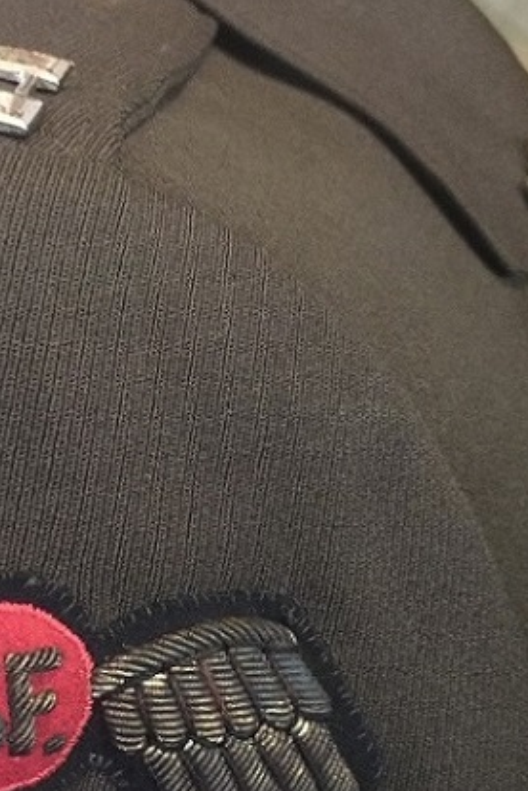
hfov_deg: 21.2
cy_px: 526
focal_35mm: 64
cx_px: 191
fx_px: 1408
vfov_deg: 31.2
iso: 100
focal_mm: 4.15
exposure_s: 1/4
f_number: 2.2
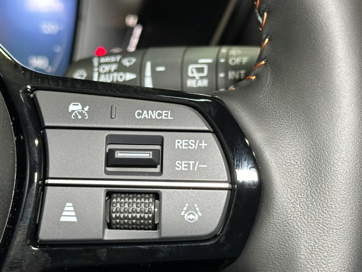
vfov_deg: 18.7
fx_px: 826
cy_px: 164
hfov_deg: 24.6
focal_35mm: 79
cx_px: 136
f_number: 1.78
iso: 400
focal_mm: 6.86
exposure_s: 1/40
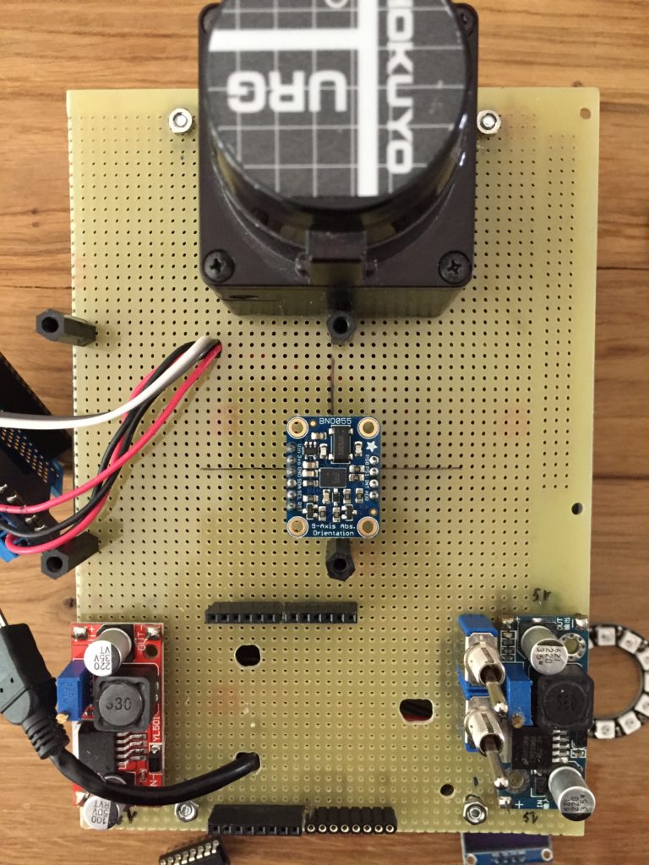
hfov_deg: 48.2
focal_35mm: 29
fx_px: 725
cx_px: 324
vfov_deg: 61.7
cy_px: 432
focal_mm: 4.15
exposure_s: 1/25
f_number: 2.2
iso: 250
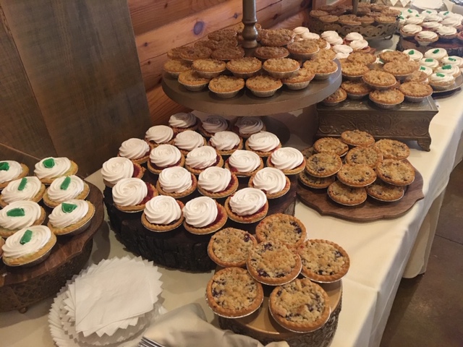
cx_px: 232
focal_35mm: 29
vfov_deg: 48.2
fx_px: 388
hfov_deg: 61.7
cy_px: 174
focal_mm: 4.15
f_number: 2.2
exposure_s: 1/30
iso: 250
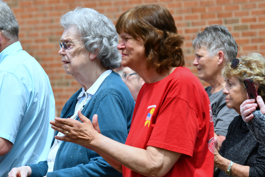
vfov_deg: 5.4
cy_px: 88
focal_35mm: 255
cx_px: 151
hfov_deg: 8.1
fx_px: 1878
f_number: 6.3
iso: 400
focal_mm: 145
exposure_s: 1/1600
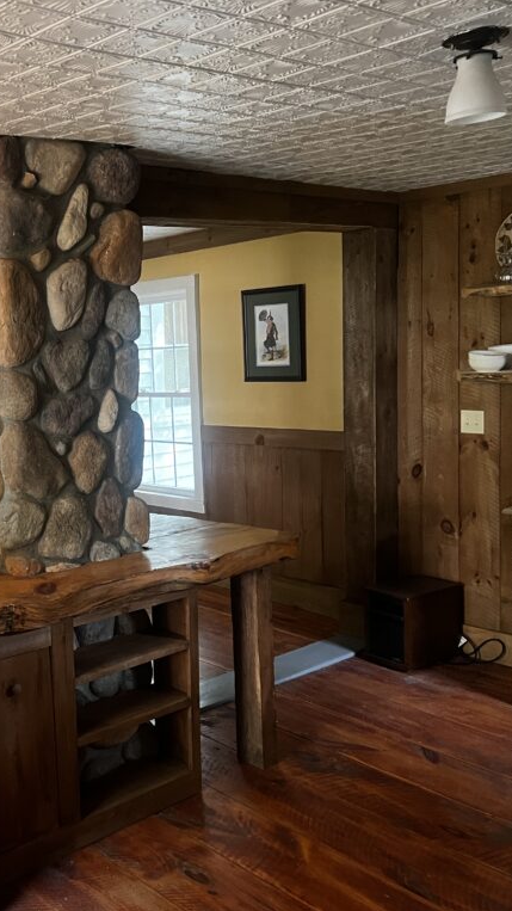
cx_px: 5
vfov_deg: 52.8
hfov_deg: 29.2
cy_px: 455
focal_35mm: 38
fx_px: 917
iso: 400
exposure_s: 1/40
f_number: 1.5
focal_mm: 5.7
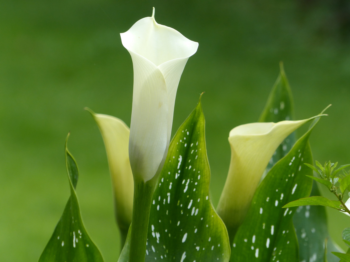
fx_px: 4176
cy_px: 131
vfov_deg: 3.6
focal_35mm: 413
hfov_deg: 4.8
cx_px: 175
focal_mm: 74.3
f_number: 4
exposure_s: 1/320
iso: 100
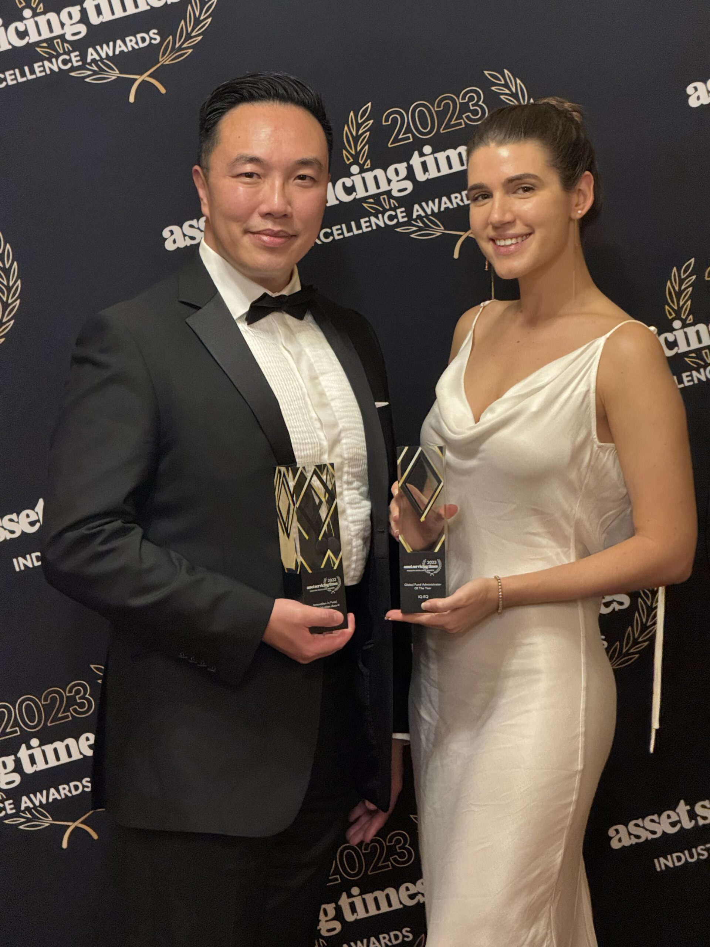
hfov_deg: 12.3
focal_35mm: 120
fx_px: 3282
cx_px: 355
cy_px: 474
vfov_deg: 16.4
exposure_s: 1/33
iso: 1000
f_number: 2.8
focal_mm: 15.66
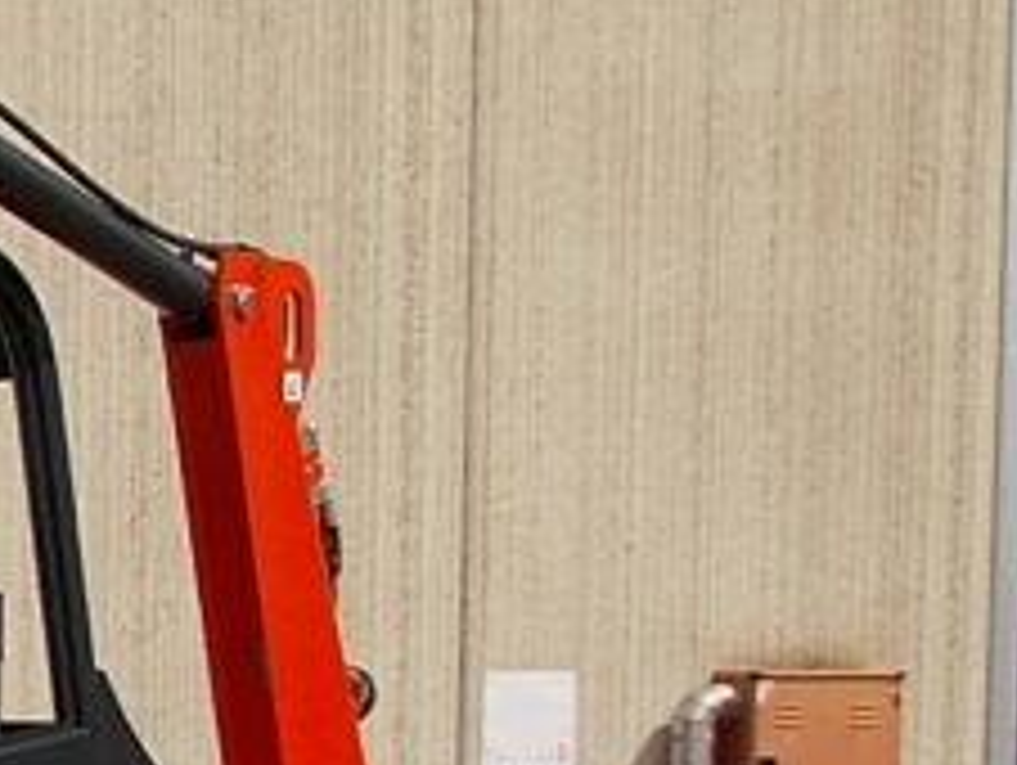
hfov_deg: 15.7
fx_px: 3059
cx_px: -882
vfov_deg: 13.9
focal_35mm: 104
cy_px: 882
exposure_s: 1/160
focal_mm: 4
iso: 80
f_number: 9.9
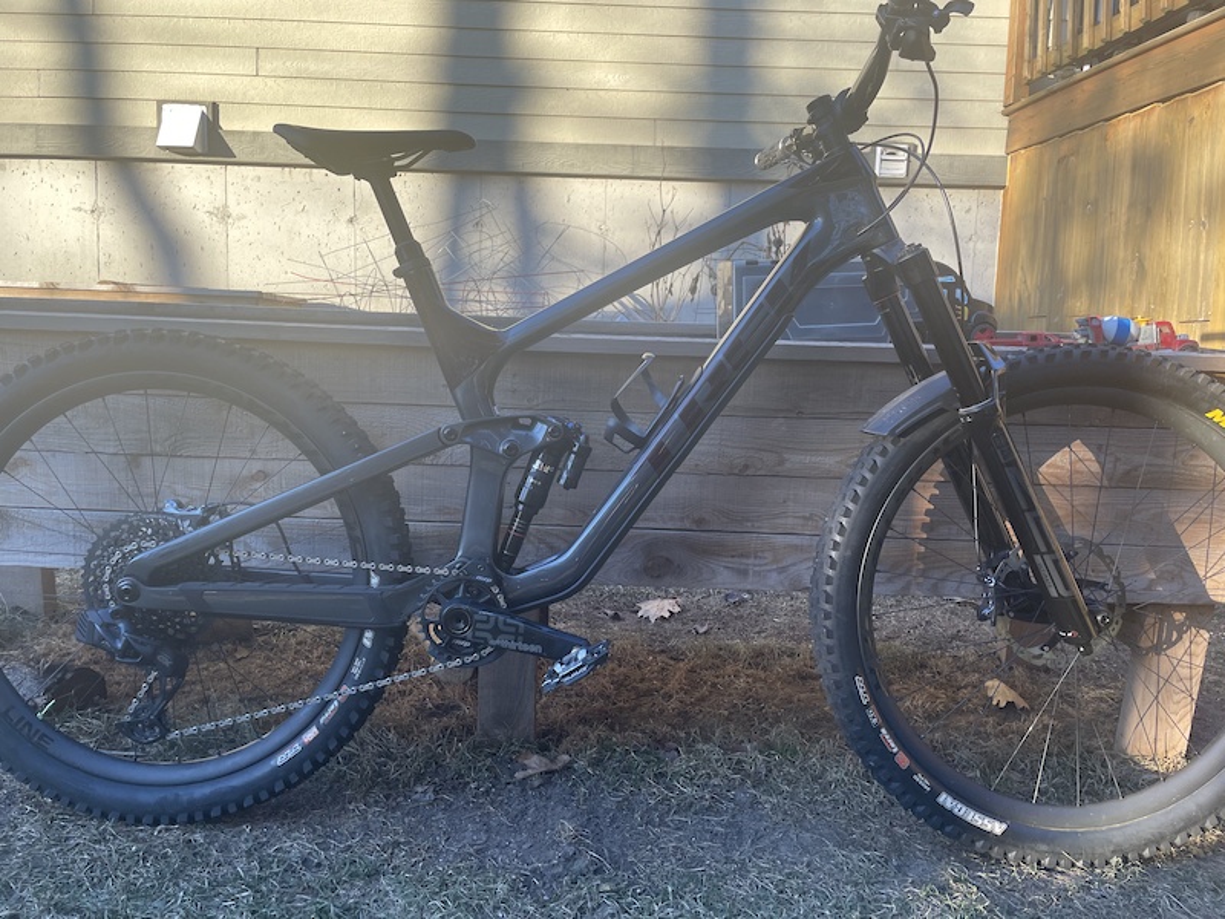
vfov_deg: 53.1
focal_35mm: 26
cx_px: 612
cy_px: 460
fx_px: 920
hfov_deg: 67.3
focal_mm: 4.2
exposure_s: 1/195
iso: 32
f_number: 1.6
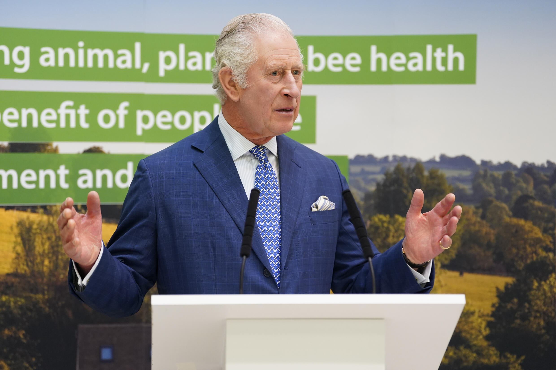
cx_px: 278
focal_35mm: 108
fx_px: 1668
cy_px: 185
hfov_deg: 18.9
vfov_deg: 12.7
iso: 2500
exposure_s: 1/100
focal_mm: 108
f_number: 2.8
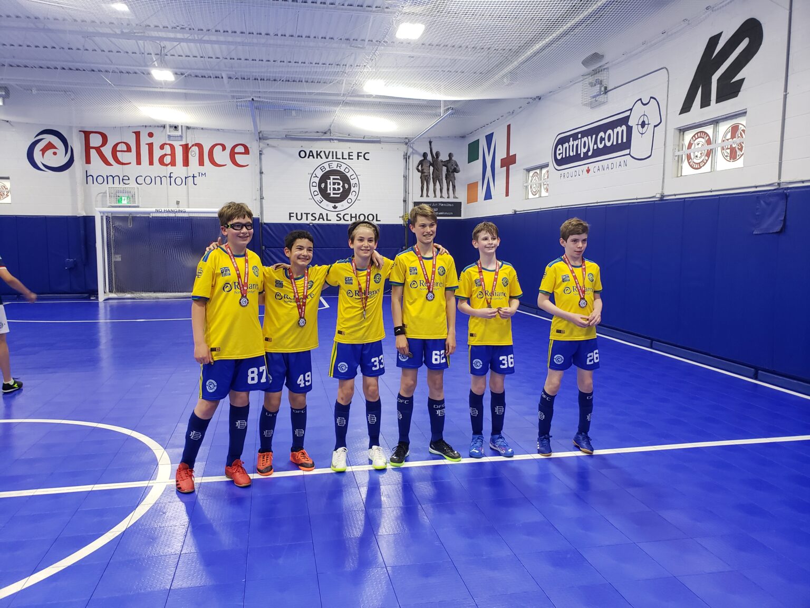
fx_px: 608
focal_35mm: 26
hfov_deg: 67.3
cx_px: 405
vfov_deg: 53.1
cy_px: 304
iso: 320
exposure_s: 1/40
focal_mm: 4.3
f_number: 2.4
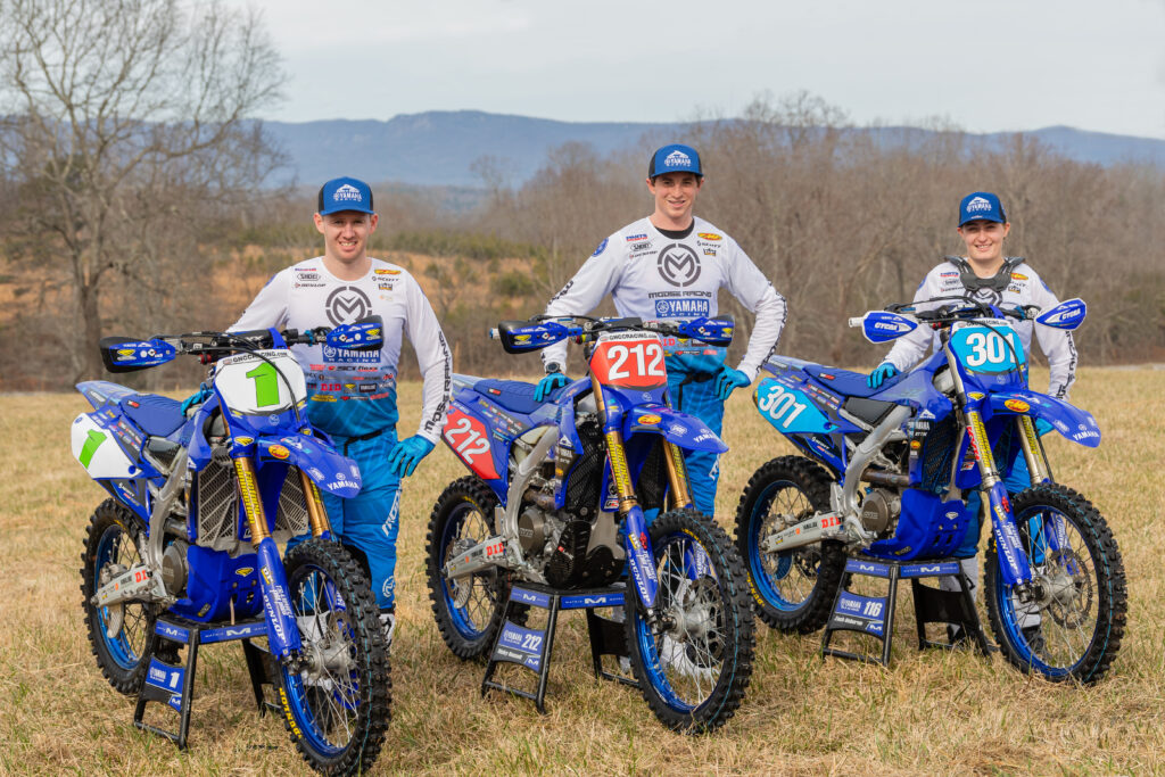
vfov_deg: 15.9
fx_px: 2783
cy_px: 388
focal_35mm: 86
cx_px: 582
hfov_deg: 23.6
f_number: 6.3
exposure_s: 1/640
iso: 320
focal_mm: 86
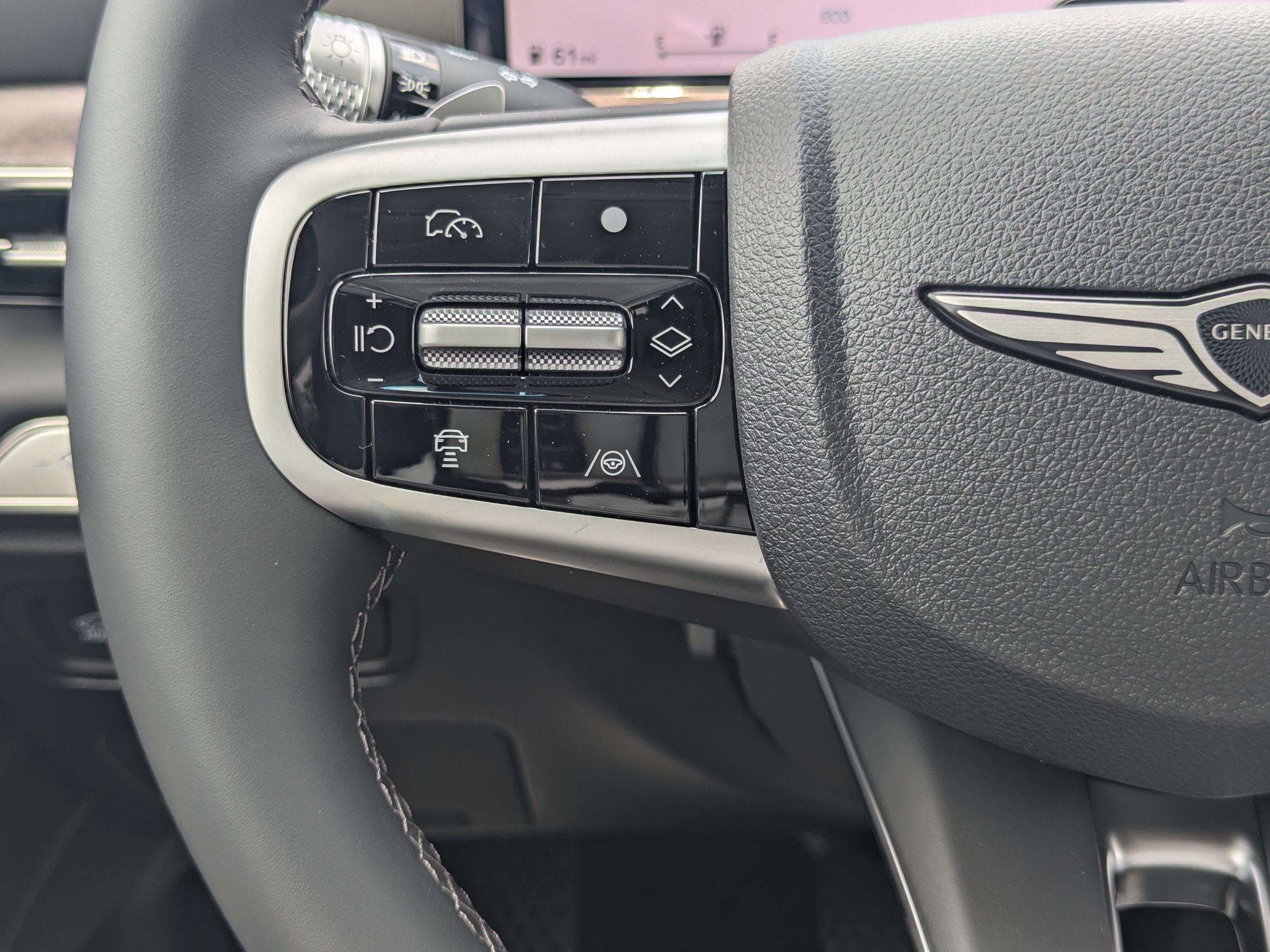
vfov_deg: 30.3
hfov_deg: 39.7
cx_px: 635
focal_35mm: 48
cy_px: 476
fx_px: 1761
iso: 42
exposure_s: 1/411
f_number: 1.85
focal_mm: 6.81
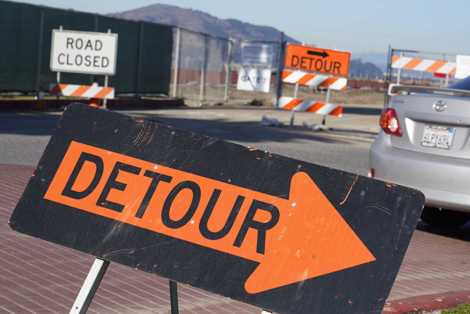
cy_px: 157
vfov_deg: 13.0
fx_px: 1371
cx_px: 235
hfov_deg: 19.5
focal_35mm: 105
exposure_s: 1/500
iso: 400
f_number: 11
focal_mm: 105
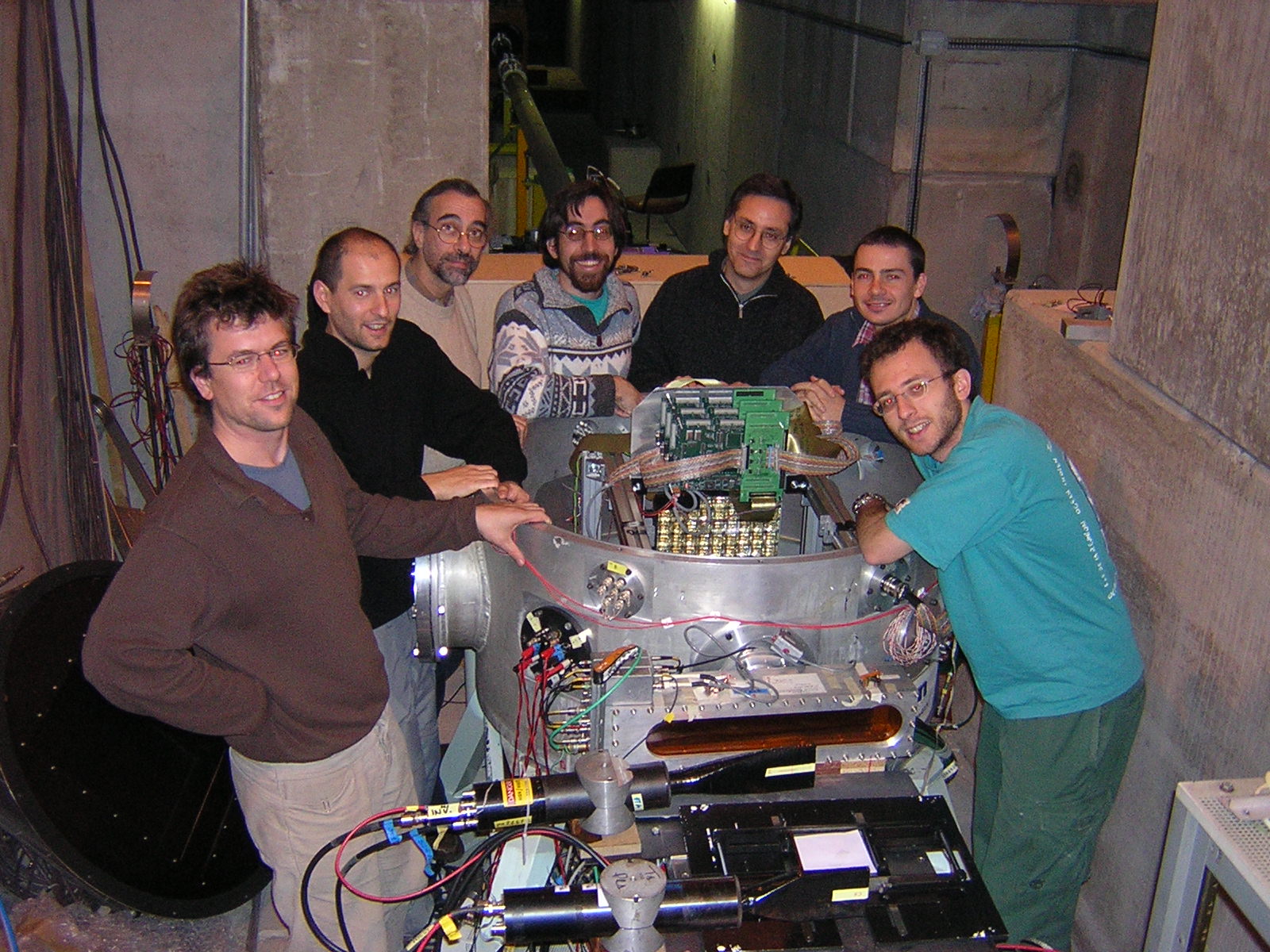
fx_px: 1321
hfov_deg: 51.4
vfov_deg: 39.7
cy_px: 476
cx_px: 635
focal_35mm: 36
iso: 400
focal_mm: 4.7
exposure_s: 1/60.1
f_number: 2.6
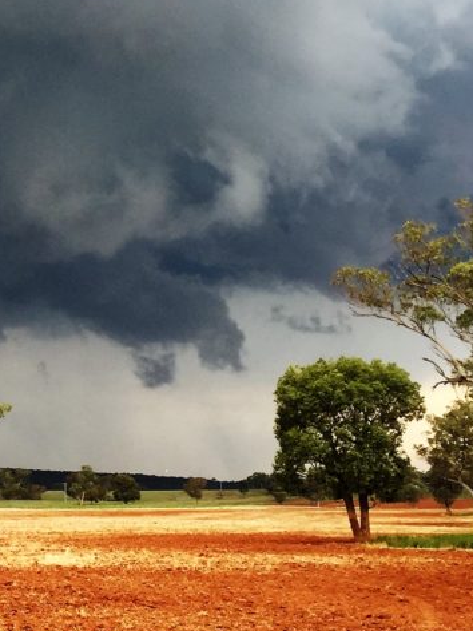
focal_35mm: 77
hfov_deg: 17.9
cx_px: -147
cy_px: 246
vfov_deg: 25.3
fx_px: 1403
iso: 32
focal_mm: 4.15
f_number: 2.2
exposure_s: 1/590
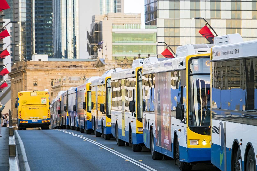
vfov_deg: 6.8
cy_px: 86
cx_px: 128
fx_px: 1449
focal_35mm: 203
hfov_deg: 10.1
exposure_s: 1/180
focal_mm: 135
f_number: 5.6
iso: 800
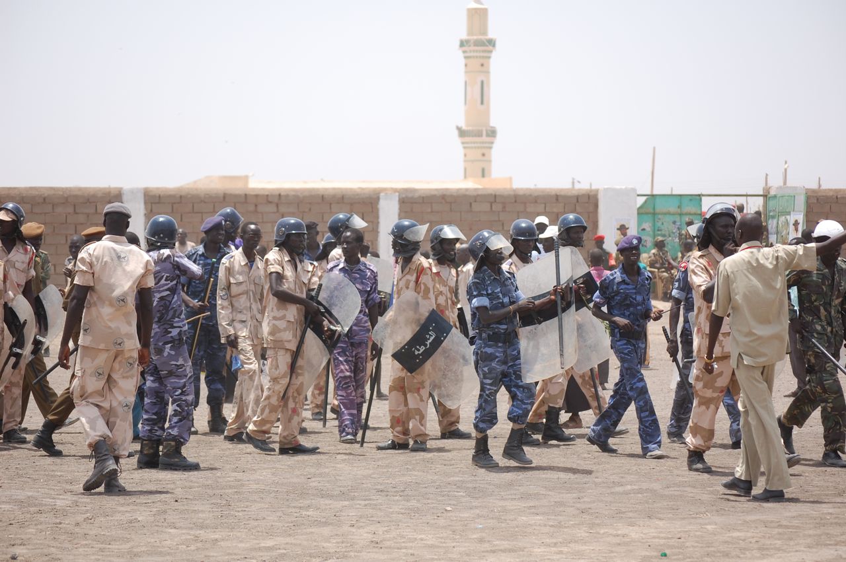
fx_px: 2641
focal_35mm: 112
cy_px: 281
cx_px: 423
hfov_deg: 18.2
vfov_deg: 12.2
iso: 200
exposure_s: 1/500
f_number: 5.6
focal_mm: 75
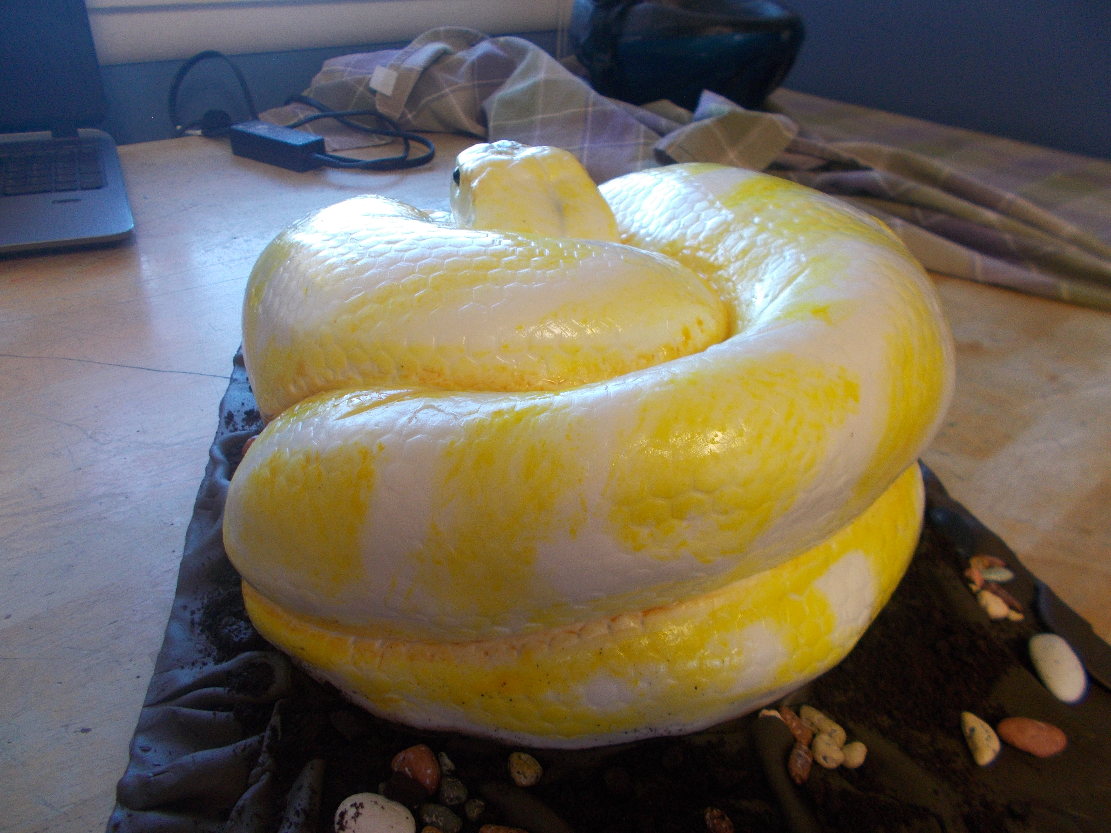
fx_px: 834
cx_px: 556
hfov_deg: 67.3
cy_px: 416
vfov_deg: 53.1
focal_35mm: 26
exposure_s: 1/25
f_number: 3.2
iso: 160
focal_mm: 4.6
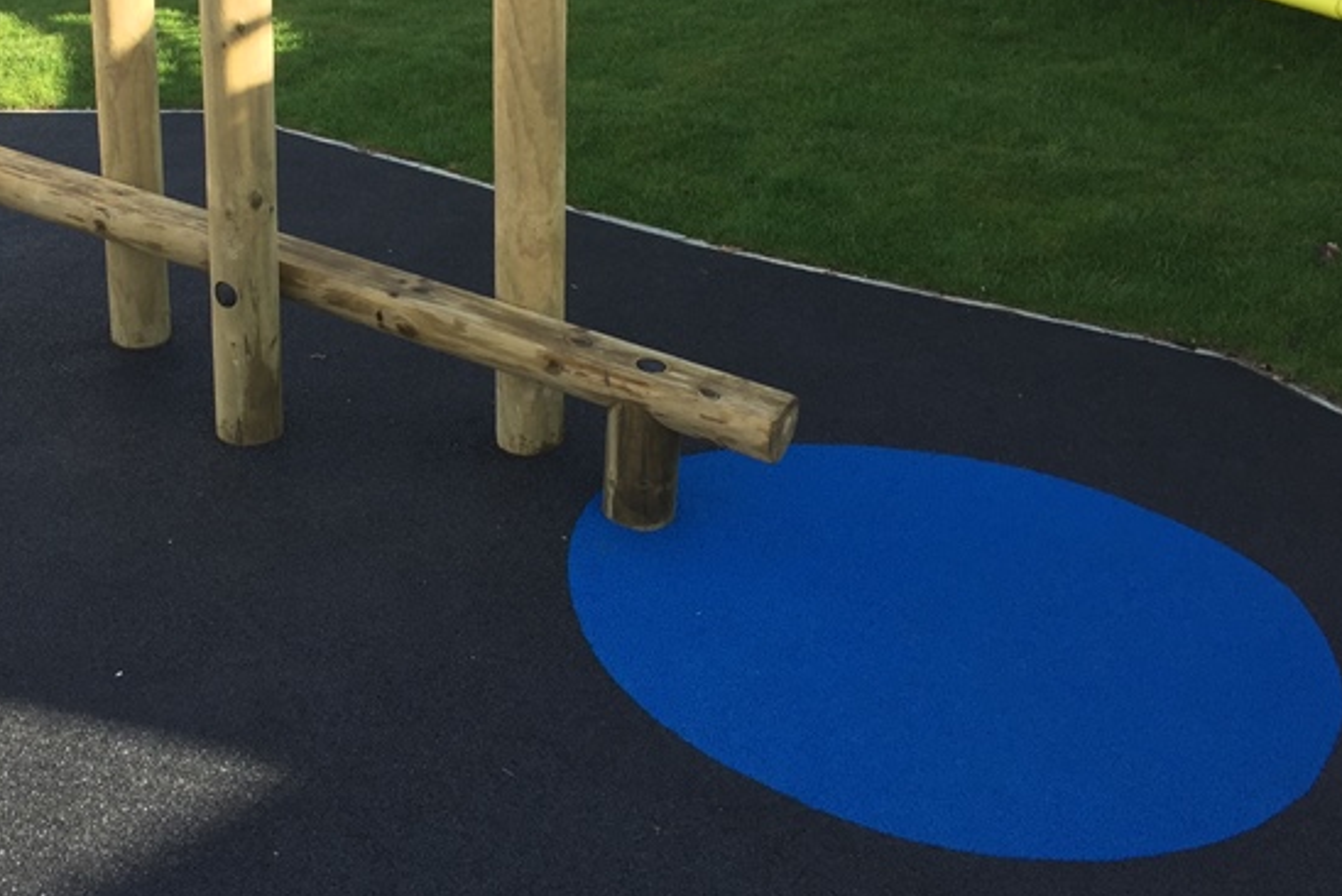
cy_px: 196
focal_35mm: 44
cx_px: 409
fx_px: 1641
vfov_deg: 29.9
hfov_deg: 43.6
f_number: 2.2
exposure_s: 1/359
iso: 32
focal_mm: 4.15
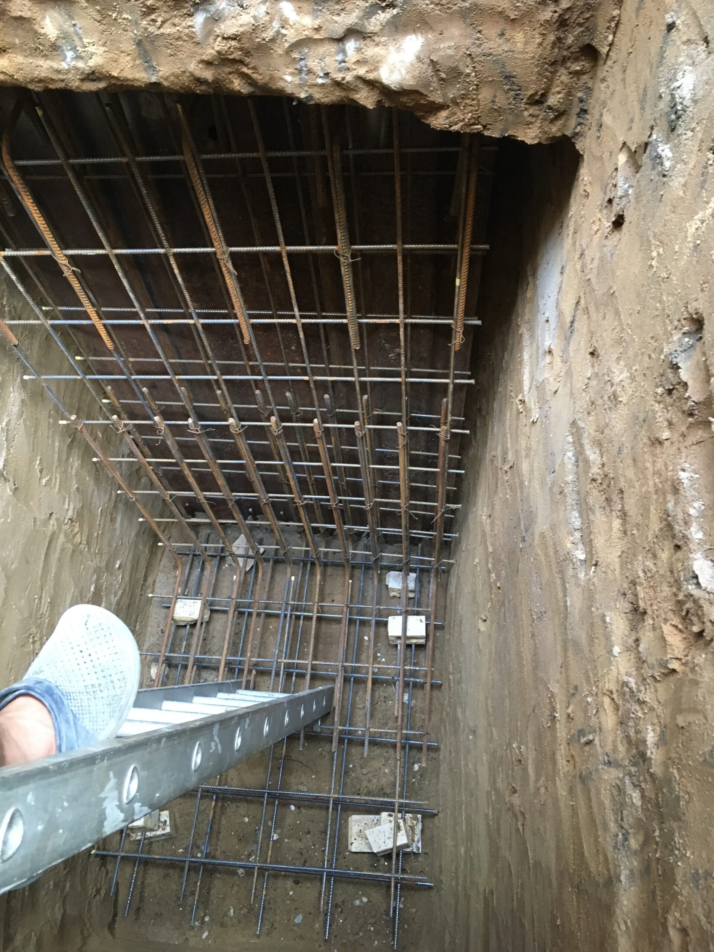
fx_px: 798
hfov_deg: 48.2
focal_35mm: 29
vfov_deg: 61.7
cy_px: 476
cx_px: 357
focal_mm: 4.15
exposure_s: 1/20
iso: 200
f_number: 2.2
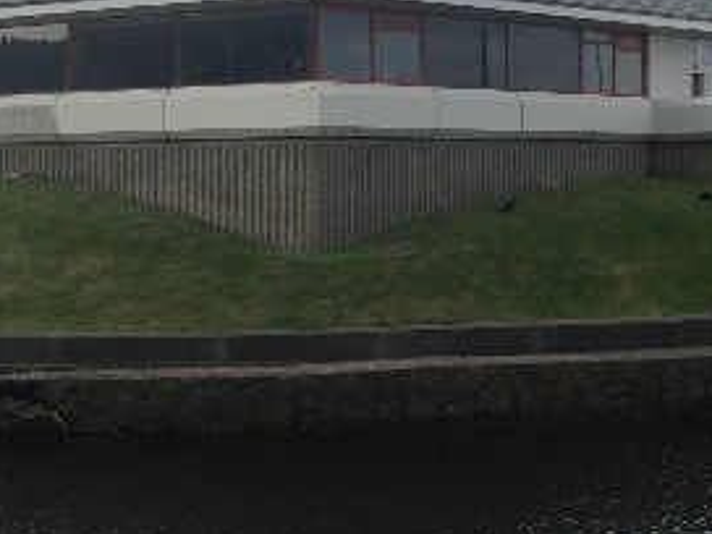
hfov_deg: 20.1
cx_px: 202
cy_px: 181
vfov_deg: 15.2
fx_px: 1995
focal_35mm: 97
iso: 50
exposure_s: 1/653
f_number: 2.4
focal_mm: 4.13
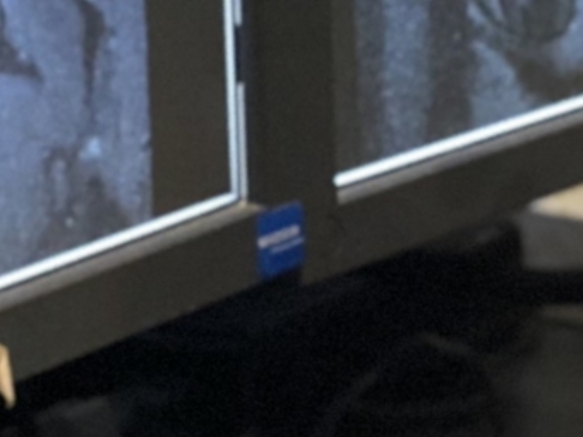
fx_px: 5272
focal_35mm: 313
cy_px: -223
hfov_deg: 6.1
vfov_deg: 4.7
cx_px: 1344
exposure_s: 1/11
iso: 160
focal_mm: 6
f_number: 2.4
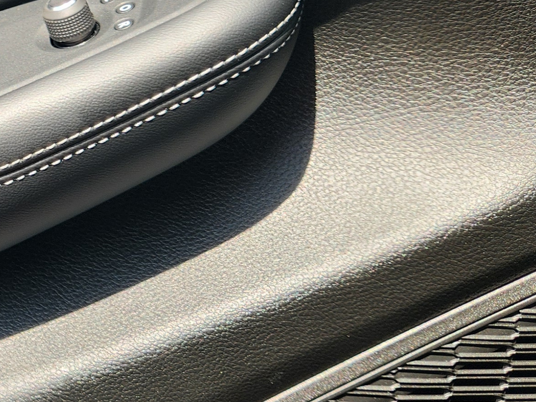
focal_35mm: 78
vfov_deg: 18.7
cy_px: 79
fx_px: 1208
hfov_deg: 21.8
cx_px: -210
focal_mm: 5.4
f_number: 1.8
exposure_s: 1/336
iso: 20
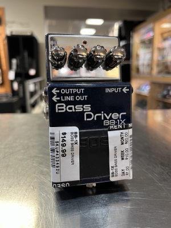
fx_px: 171
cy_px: 114
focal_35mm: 26
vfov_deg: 67.3
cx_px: 86
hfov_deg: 53.1
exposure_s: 1/41
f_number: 1.6
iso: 100
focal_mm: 5.1
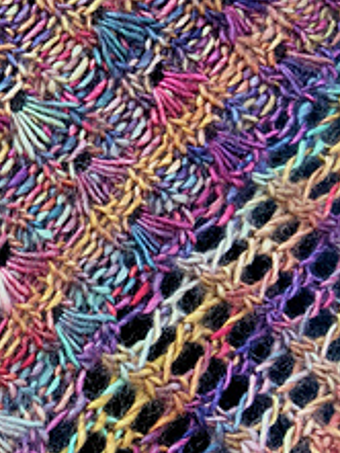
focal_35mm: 84
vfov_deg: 22.1
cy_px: -31
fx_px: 1099
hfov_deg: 16.5
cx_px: -121
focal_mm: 4.15
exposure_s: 1/120
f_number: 2.2
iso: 25
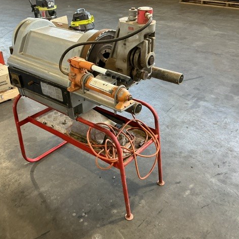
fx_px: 273
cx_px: 122
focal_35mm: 35
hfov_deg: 47.2
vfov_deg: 47.2
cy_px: 118
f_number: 1.8
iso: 125
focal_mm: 3
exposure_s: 1/60
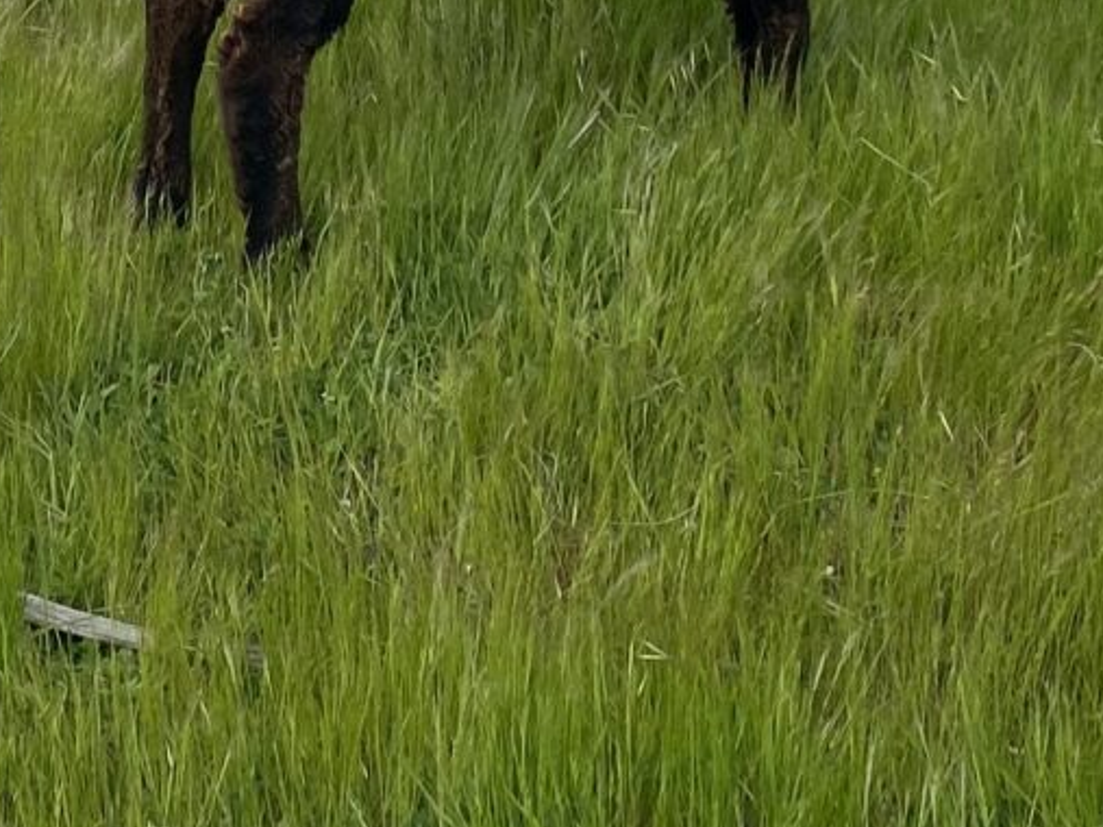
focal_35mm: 105
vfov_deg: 12.5
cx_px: 246
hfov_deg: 18.6
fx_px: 3345
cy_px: -810
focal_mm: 4.25
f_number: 1.8
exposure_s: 1/3610
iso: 32
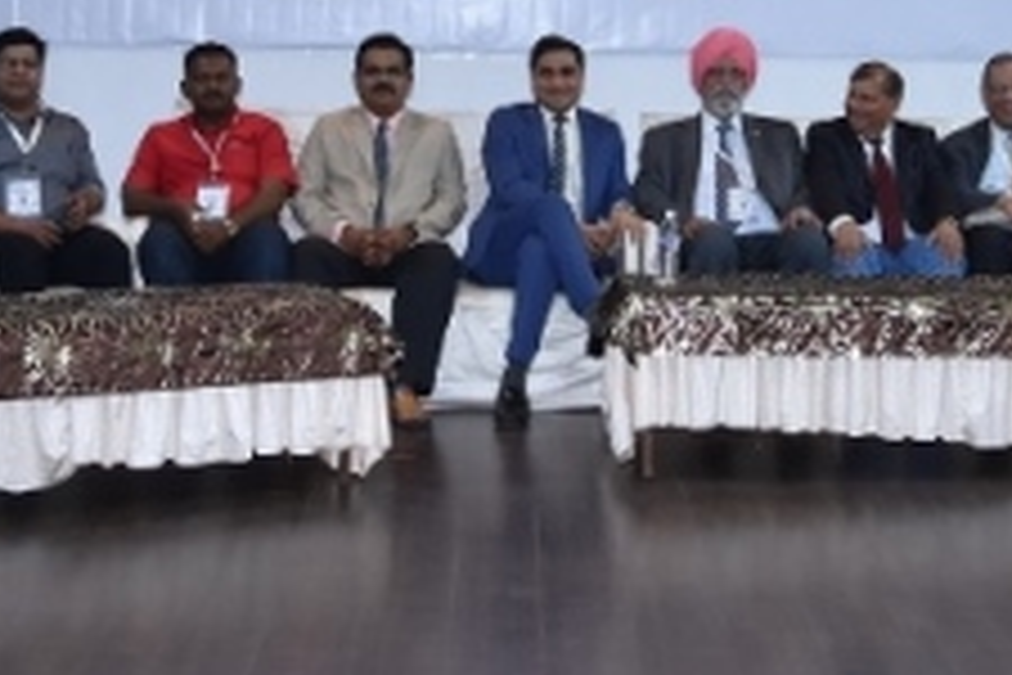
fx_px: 2513
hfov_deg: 22.5
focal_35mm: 89
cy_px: -162
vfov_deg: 14.7
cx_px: 774
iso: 640
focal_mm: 21
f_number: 4
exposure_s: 1/125
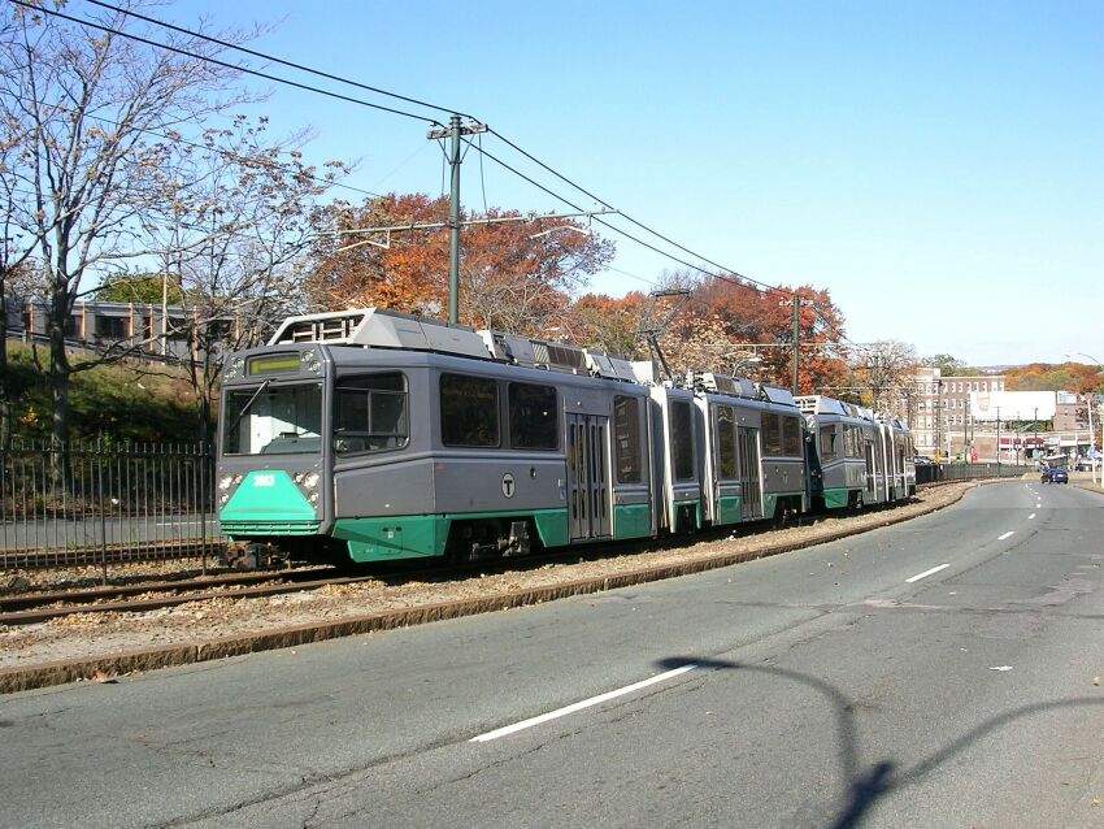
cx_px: 552
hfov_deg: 49.0
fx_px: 1212
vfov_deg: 37.7
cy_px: 414
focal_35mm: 38
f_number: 5.6
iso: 50
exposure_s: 1/180
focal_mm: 5.8
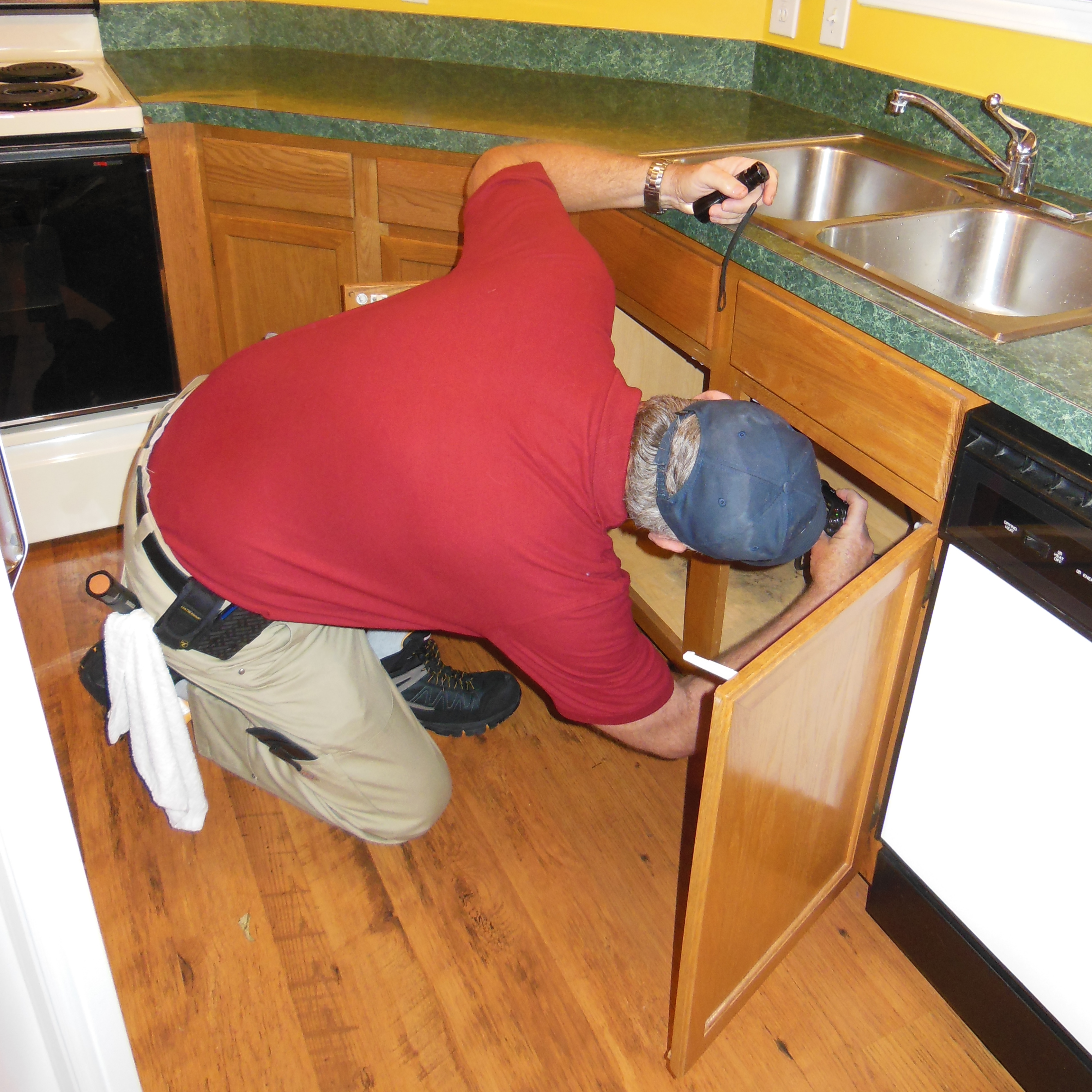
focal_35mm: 30
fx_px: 1071
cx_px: 552
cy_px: 425
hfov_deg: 54.0
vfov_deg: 53.6
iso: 320
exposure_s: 1/25
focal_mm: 4.5
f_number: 3.5
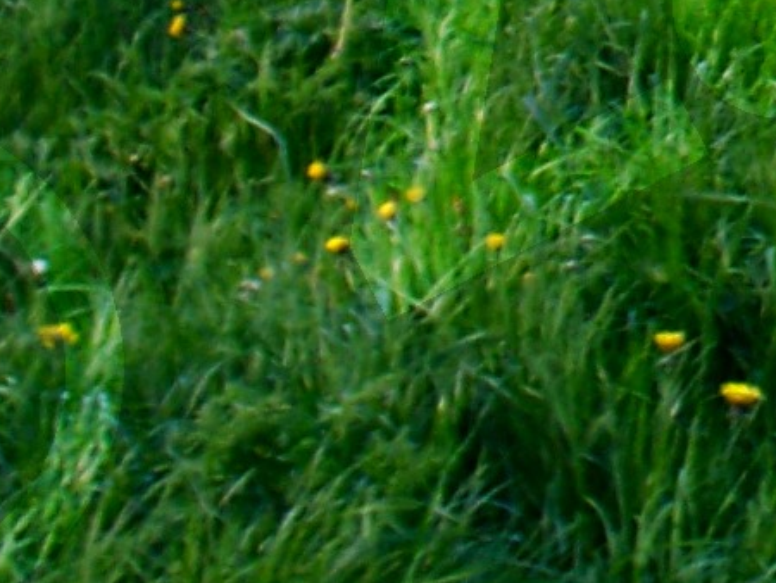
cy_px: -692
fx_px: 5607
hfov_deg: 7.5
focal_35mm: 250
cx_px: 1759
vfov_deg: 5.8
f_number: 2.8
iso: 64
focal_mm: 7.54
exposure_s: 1/100
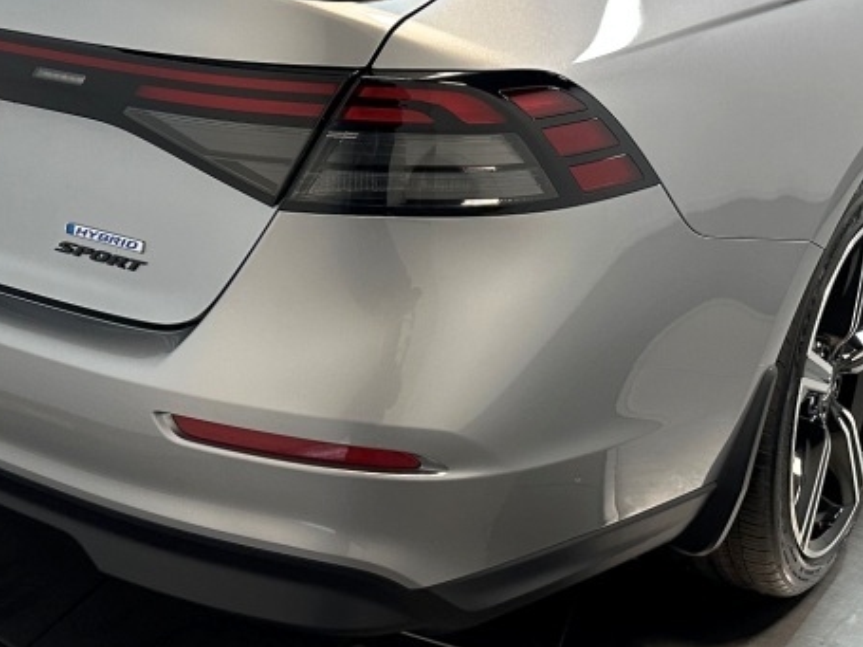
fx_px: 1346
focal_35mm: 54
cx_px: 368
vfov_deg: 26.7
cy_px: 176
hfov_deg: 35.5
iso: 250
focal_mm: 6.86
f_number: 1.78
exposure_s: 1/60
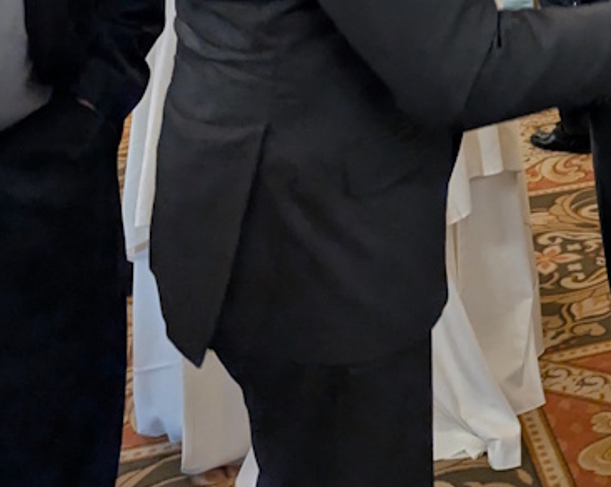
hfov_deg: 27.2
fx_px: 1120
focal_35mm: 62
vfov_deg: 22.4
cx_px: 721
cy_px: -113
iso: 1529
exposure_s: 1/60
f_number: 1.68
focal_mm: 6.9
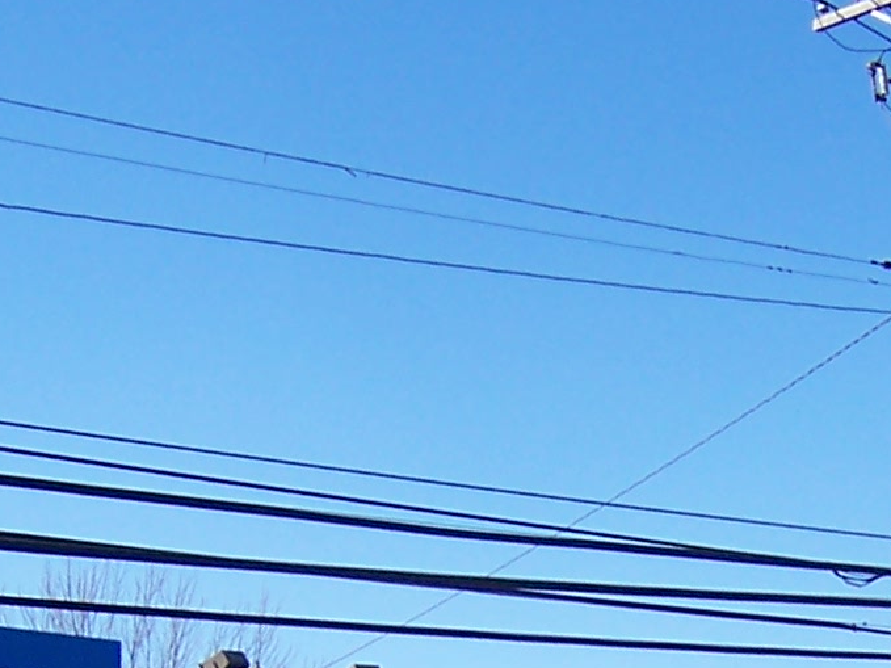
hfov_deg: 17.4
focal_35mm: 112
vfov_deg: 12.5
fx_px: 2882
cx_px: 731
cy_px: 1053
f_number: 3.4
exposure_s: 1/750
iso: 80
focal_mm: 5.5
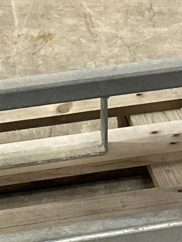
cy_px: -273
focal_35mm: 205
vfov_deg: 9.0
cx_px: 173
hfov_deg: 7.2
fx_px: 1435
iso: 125
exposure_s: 1/61
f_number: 1.8
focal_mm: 4.25
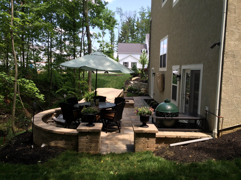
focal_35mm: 29
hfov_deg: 61.7
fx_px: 202
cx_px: 120
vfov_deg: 48.2
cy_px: 90
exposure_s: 1/526
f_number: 2.2
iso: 32
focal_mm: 4.15
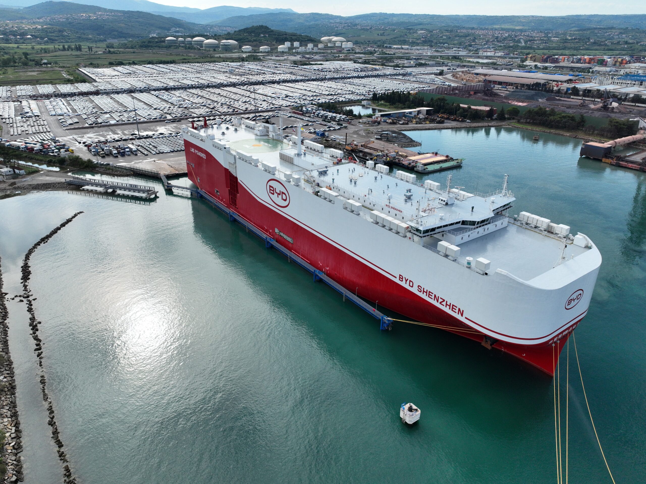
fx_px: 448
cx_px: 323
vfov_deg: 56.8
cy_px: 242
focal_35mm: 24
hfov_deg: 71.6
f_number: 2.8
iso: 220
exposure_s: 1/2500
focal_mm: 12.29
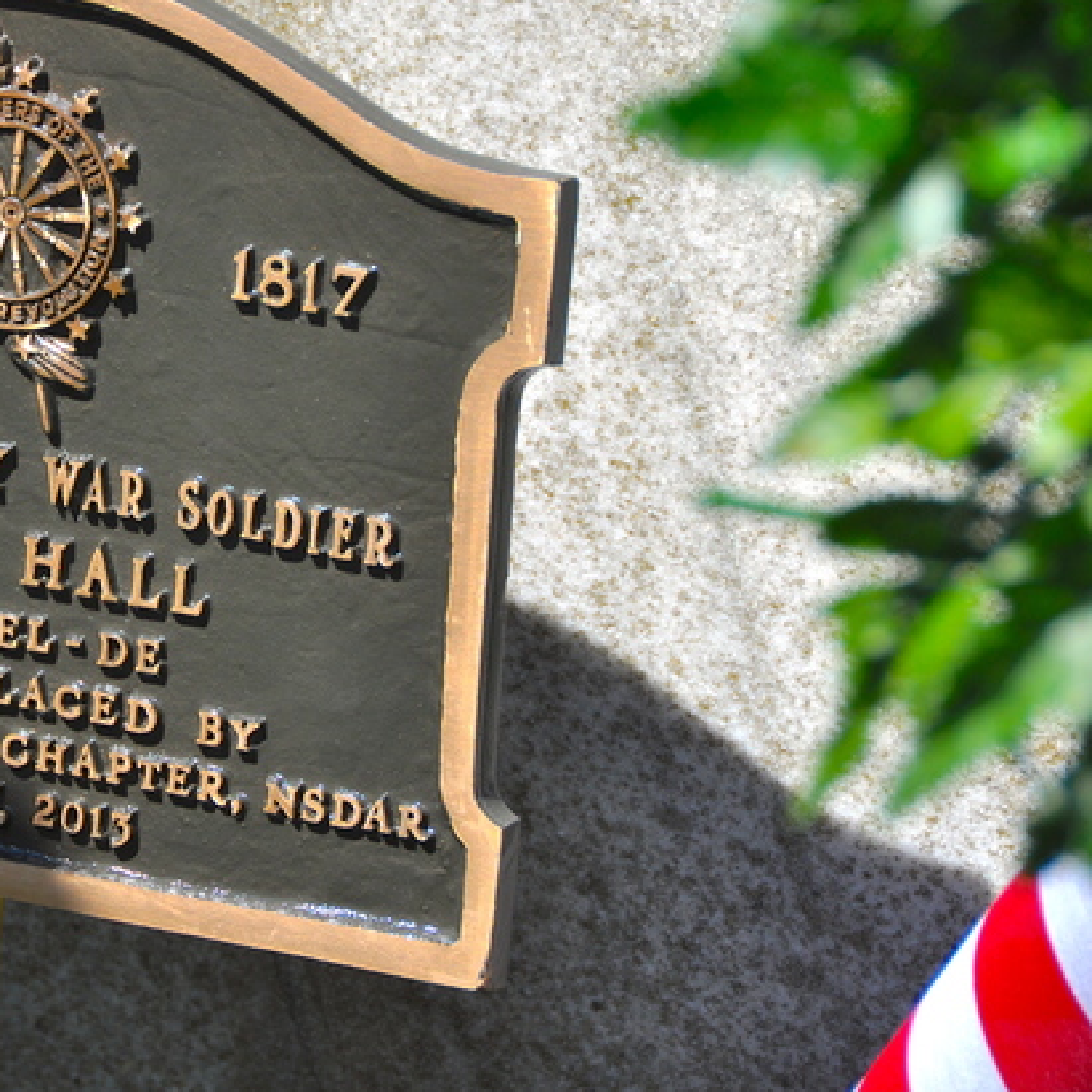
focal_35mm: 495
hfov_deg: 3.5
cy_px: 453
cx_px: 106
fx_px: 17667
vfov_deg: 3.5
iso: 200
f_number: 6.3
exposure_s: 1/640
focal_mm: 200
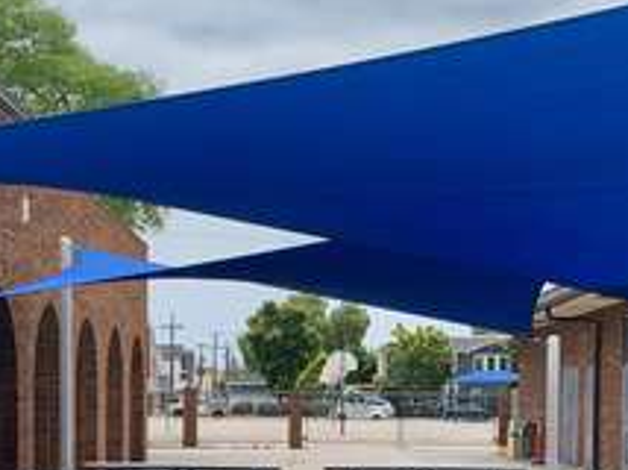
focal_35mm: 81
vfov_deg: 17.7
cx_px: 336
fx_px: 1468
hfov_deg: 24.1
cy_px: 470
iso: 25
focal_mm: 4.25
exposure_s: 1/3185
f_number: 1.8
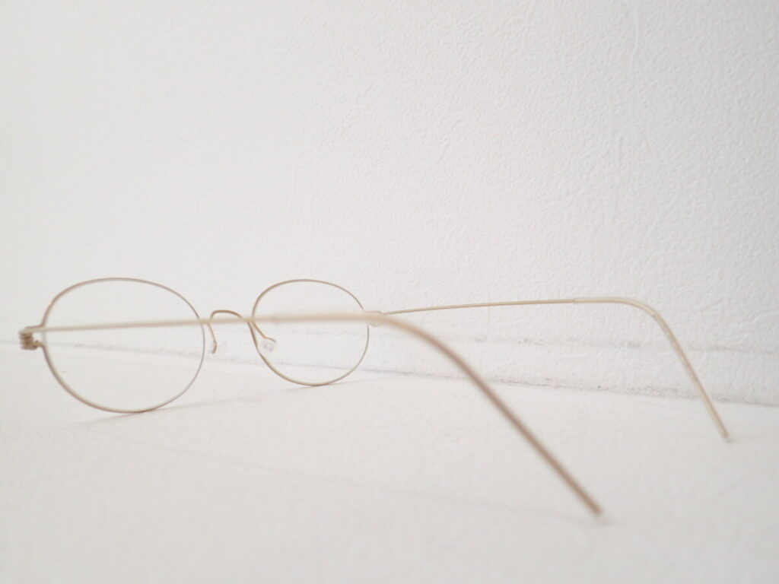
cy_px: 292
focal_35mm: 30
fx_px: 675
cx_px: 390
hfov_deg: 60.0
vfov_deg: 46.8
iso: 200
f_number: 2.3
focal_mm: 5.5
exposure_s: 1/50
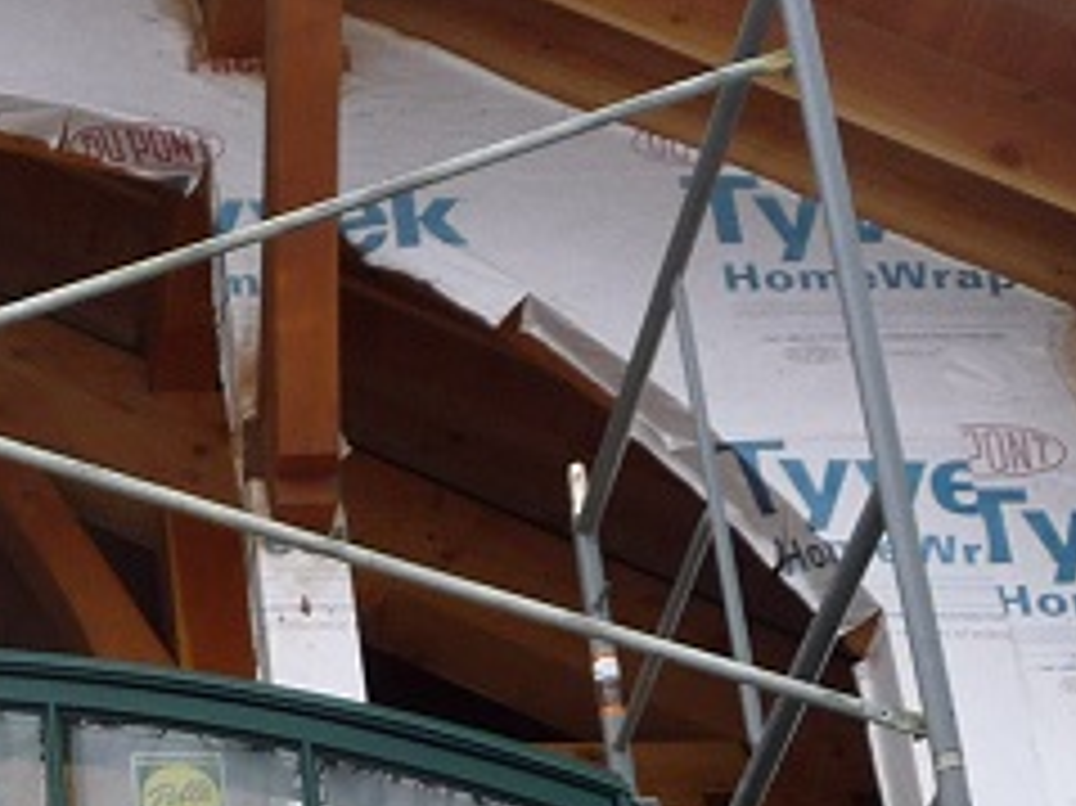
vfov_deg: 12.2
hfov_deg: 16.2
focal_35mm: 117
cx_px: -221
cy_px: 1144
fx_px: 3635
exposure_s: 1/60
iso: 100
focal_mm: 4.7
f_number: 3.3
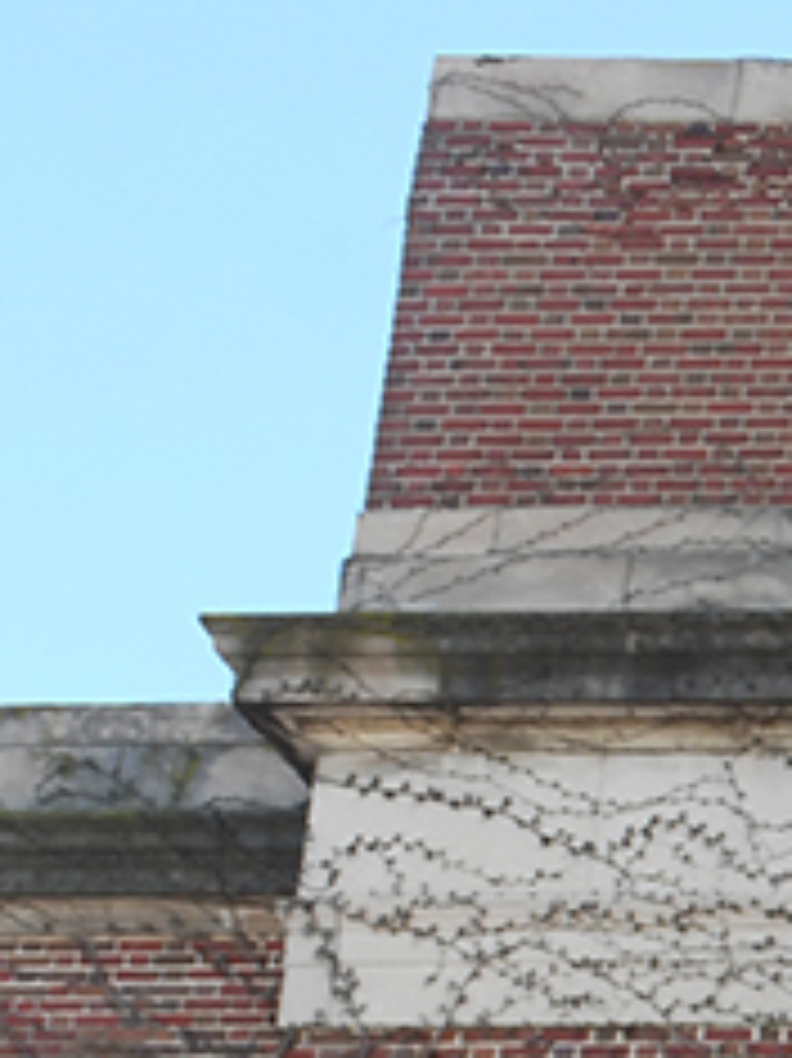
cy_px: 2102
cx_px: 2992
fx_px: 5404
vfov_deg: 10.3
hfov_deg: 6.8
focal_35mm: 177
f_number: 5.6
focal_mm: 24
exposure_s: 1/200
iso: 200
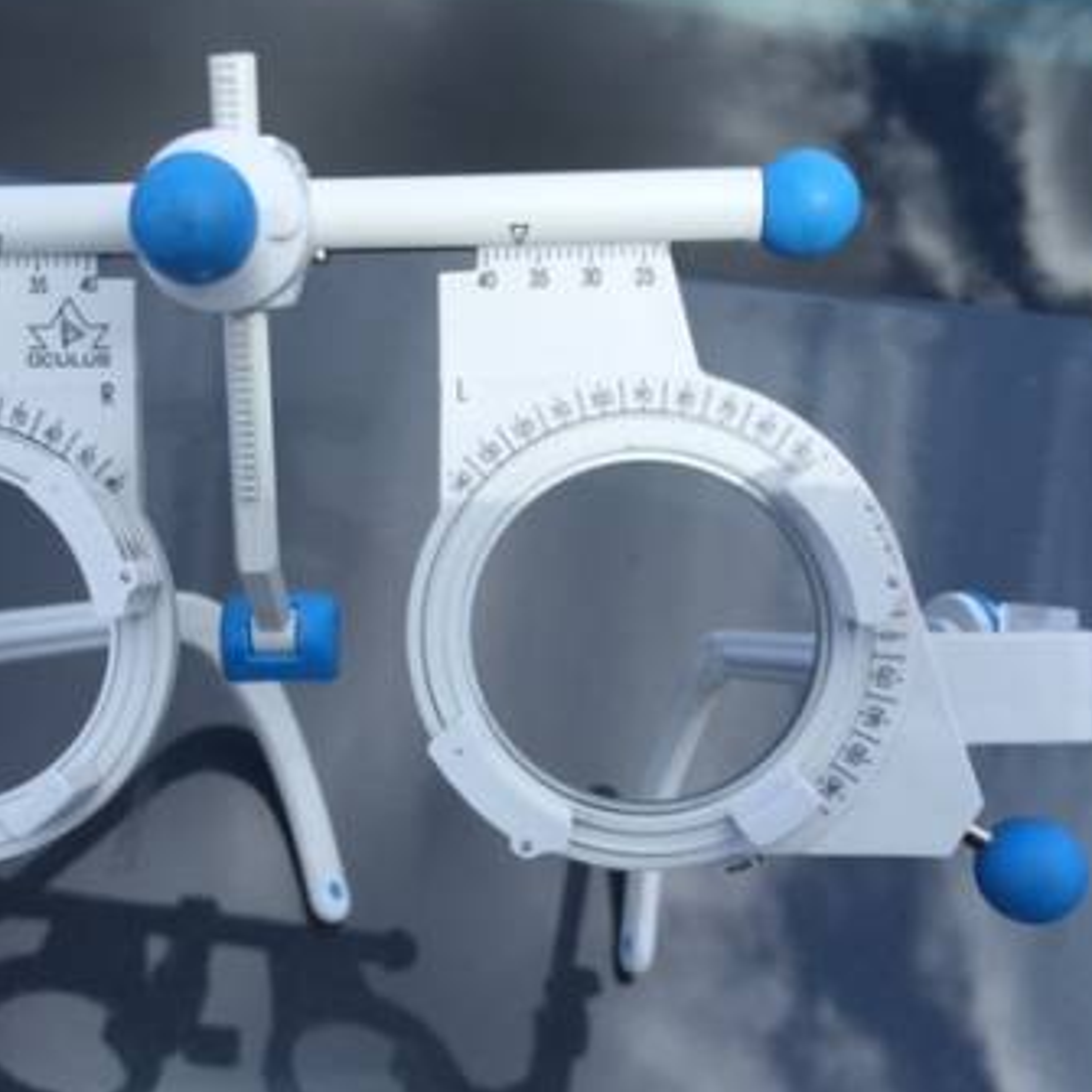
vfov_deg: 39.1
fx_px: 1535
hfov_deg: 38.8
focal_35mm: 43
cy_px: 588
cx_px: 388
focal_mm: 4.15
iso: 32
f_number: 2.2
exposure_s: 1/1068
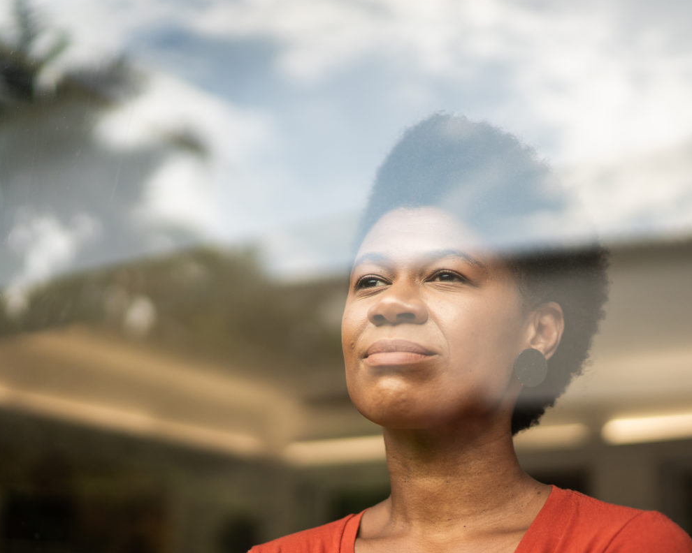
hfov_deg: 36.6
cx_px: 374
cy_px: 303
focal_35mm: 51
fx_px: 1045
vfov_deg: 29.7
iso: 80
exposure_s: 1/2500
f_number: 1.4
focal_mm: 35
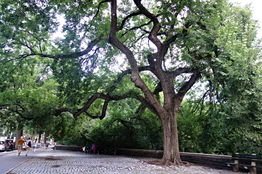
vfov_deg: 46.4
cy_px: 87
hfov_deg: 65.5
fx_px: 204
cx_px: 131
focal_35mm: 28
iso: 125
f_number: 1.8
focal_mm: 10.4
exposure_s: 1/80
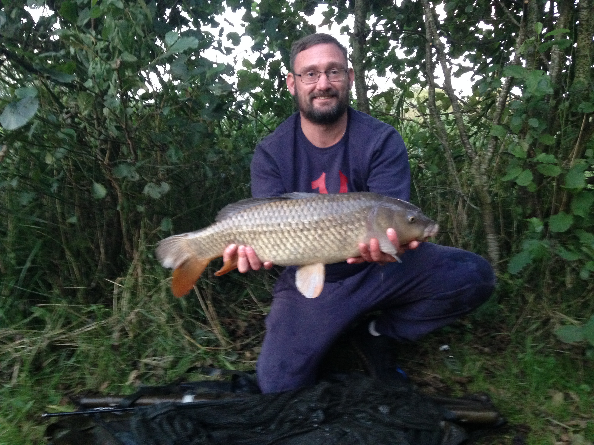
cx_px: 297
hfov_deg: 55.4
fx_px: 566
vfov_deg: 42.9
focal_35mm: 33
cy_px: 222
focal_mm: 4.12
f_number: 2.4
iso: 400
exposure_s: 1/20
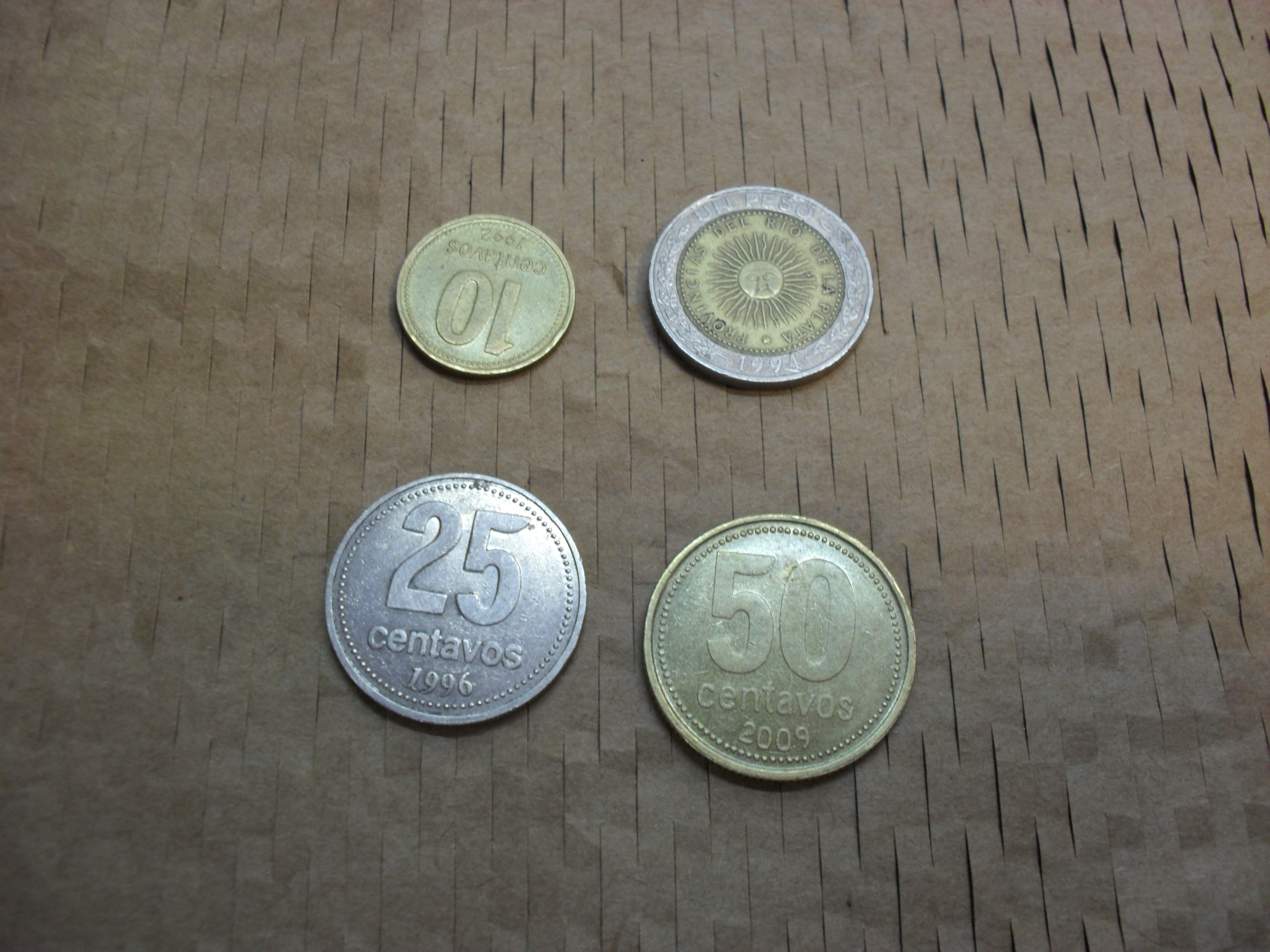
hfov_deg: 52.6
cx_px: 635
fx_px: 1284
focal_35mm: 35
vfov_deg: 40.7
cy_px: 476
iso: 100
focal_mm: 6.3
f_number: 3.2
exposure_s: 1/30
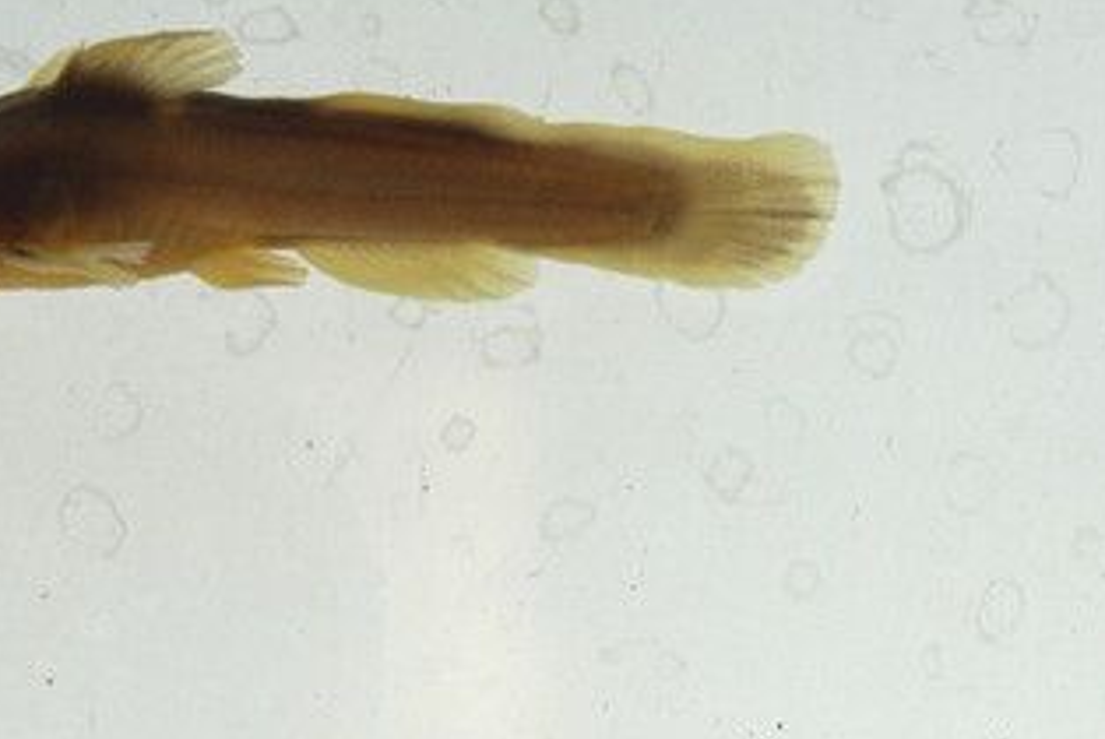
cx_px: 1295
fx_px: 7035
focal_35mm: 229
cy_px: 860
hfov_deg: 8.9
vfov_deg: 6.0
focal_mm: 60
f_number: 10
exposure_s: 1/200
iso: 100
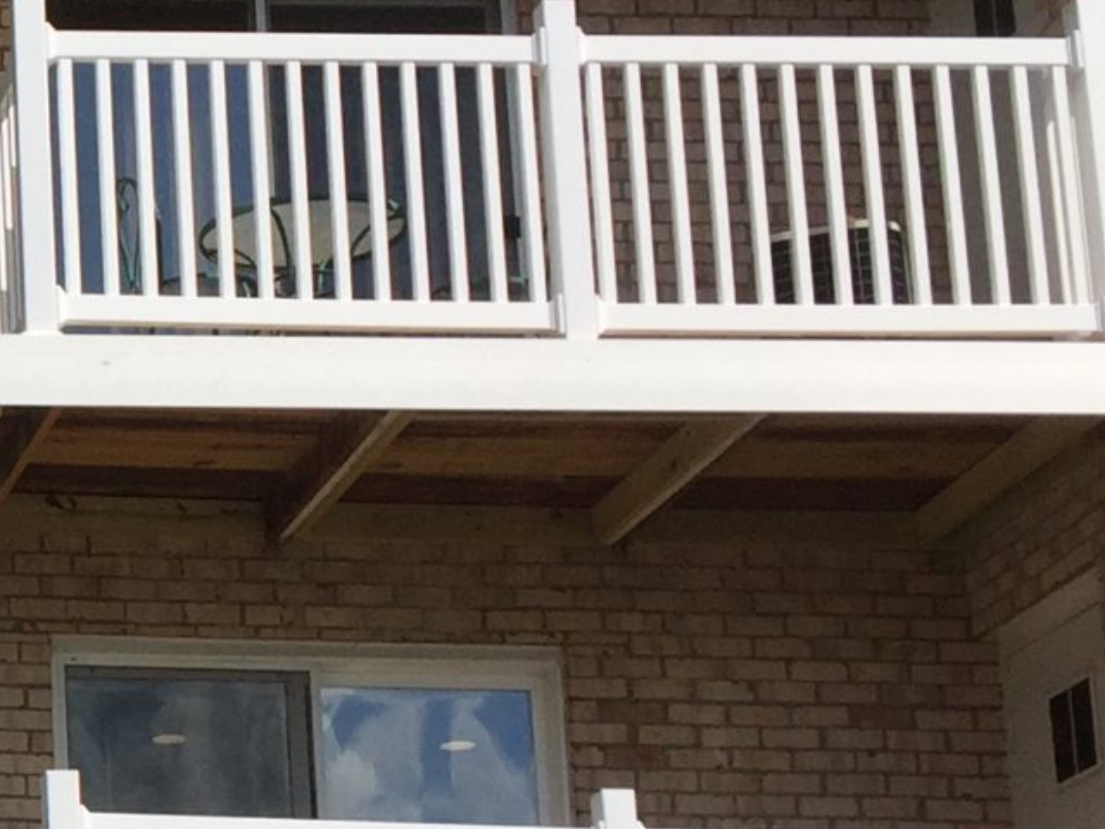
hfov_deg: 15.0
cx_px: -805
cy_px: 788
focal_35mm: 116
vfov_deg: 12.6
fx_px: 3703
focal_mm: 4.15
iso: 32
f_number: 2.2
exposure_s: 1/3968
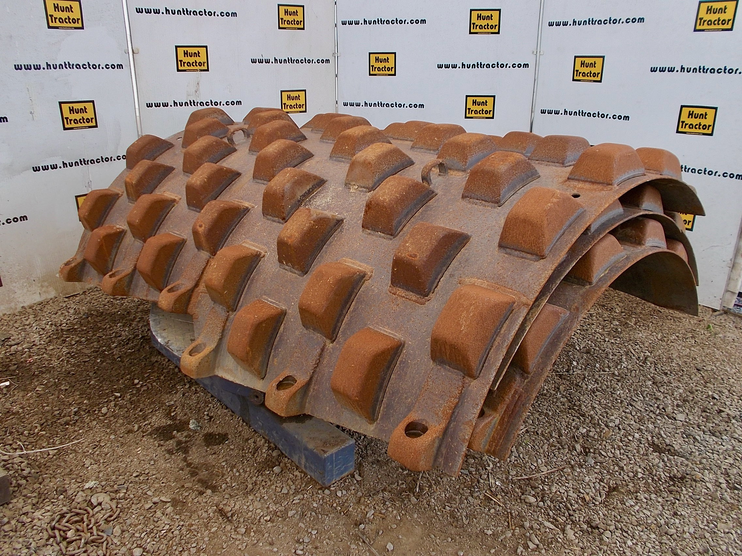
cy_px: 278
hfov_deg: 60.0
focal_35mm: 30
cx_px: 371
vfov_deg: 46.8
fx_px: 643
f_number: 3.4
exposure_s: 1/125
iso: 80
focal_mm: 5.3
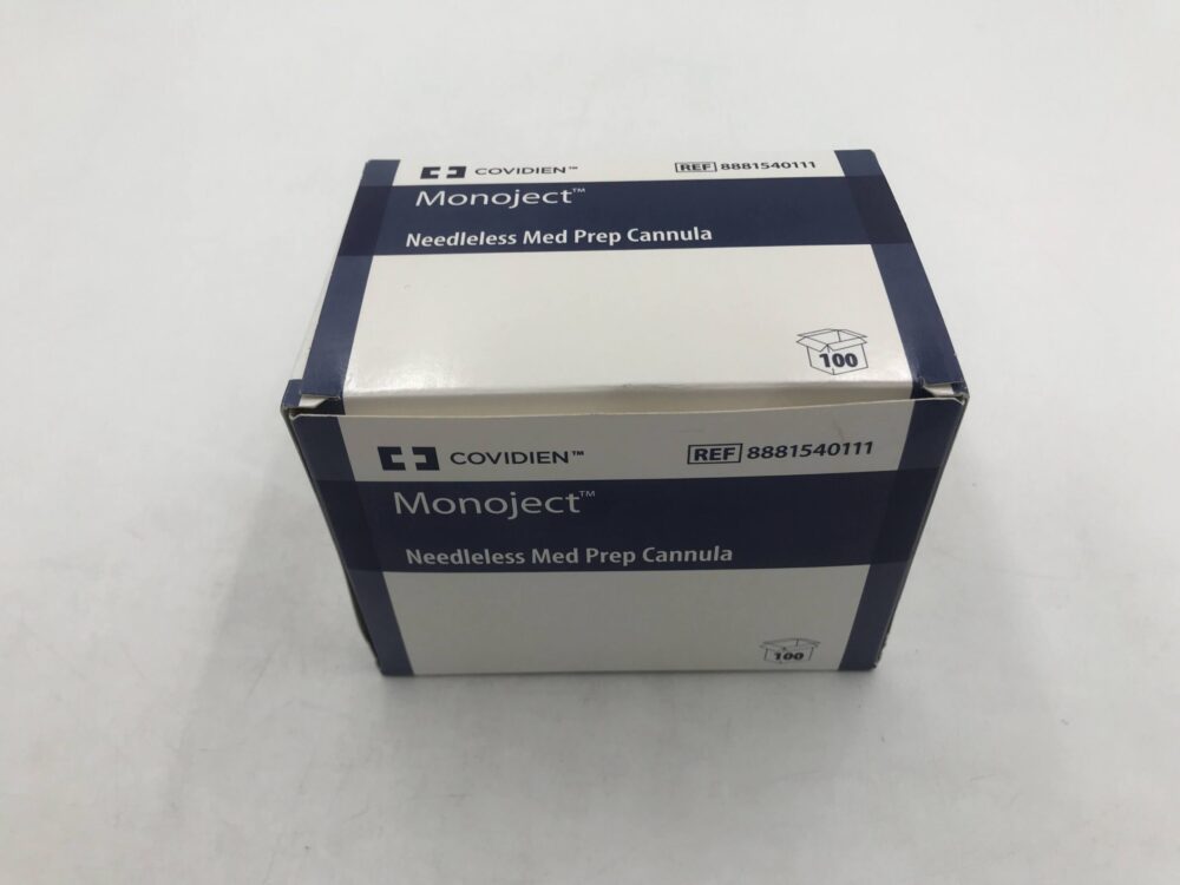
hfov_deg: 63.4
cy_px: 442
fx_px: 954
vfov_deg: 49.7
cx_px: 590
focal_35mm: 28
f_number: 1.8
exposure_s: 1/195
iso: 20
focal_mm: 3.99
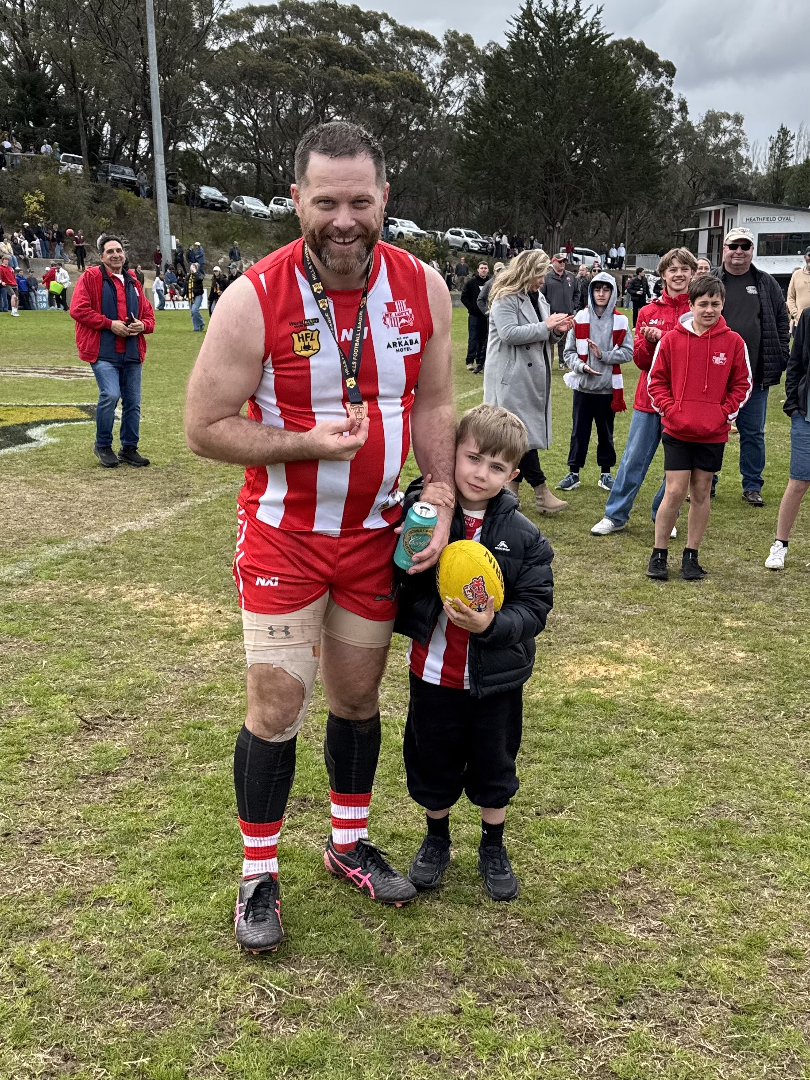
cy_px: 540
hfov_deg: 56.8
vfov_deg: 71.6
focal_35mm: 24
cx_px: 405
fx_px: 749
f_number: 1.78
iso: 80
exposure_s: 1/2174
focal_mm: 6.76
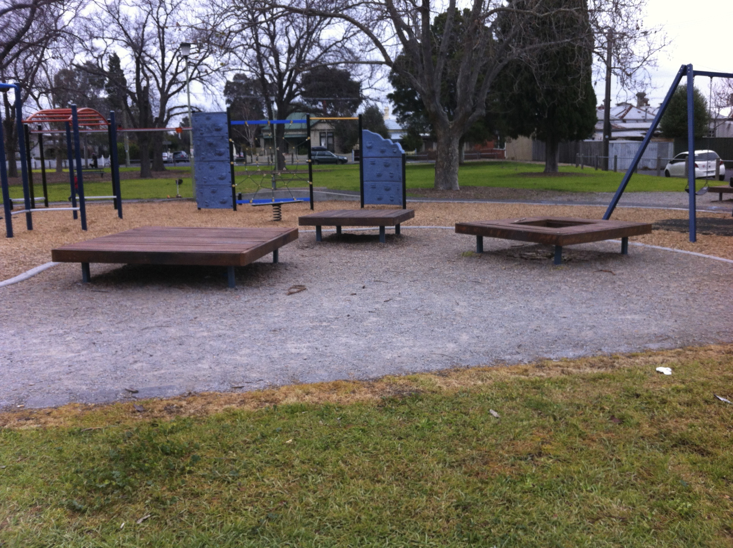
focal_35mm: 35
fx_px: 740
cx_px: 366
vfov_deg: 40.6
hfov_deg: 52.7
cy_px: 274
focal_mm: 3.85
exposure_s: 1/120
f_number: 2.8
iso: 125
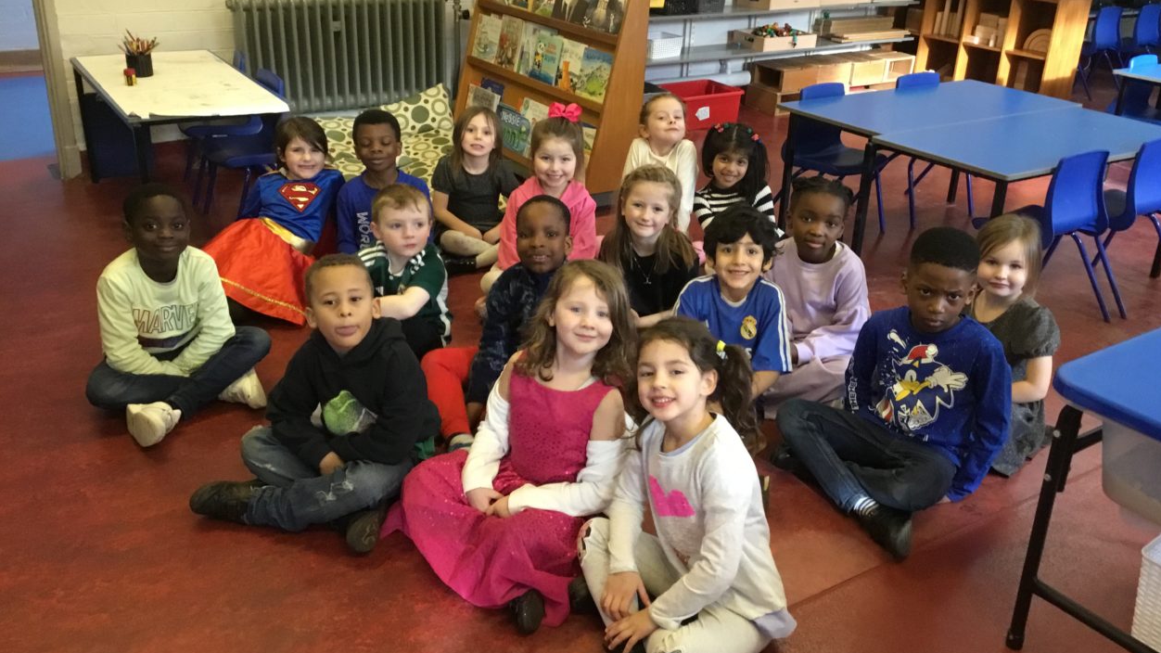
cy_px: 304
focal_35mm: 34
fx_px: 1047
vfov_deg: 34.6
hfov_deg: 58.0
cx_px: 583
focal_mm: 3.3
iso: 250
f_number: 2.4
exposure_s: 1/33
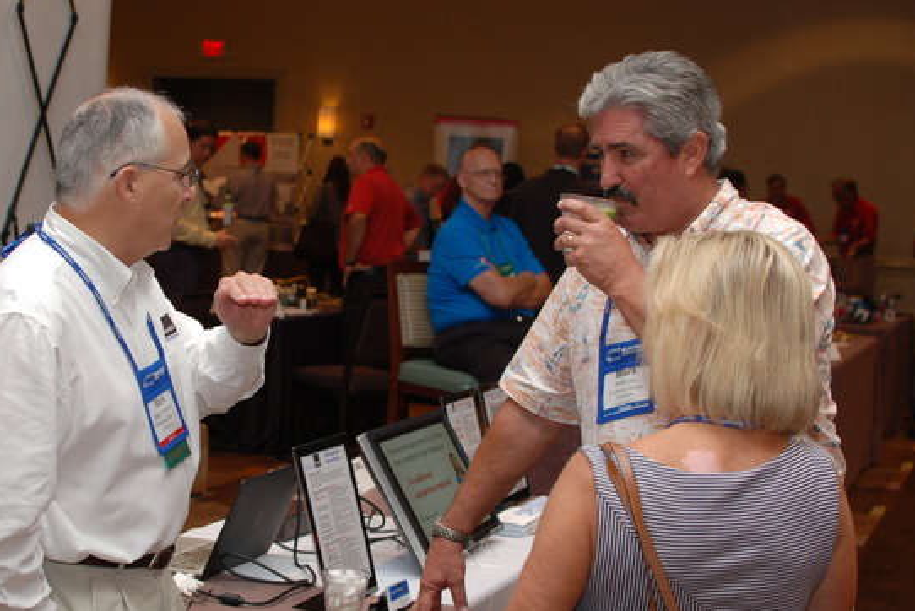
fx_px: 1720
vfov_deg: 20.1
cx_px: 343
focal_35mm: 68
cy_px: 322
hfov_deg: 29.7
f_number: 4
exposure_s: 1/60
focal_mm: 35
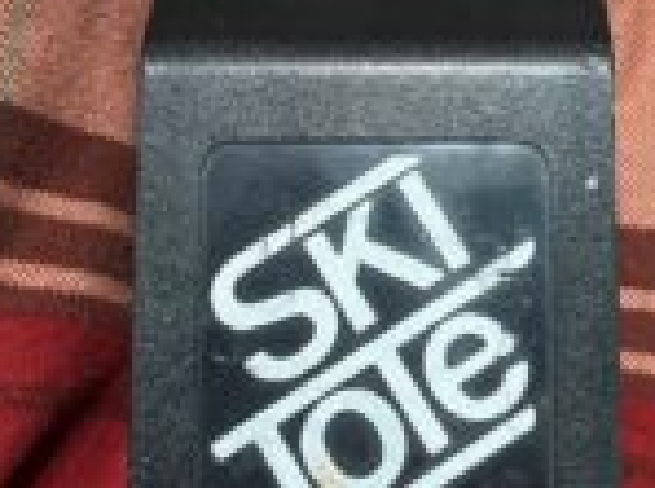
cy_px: 97
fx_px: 1321
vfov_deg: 20.7
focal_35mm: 70
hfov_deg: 27.8
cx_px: 400
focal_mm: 5.1
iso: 500
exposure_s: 1/40
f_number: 1.6
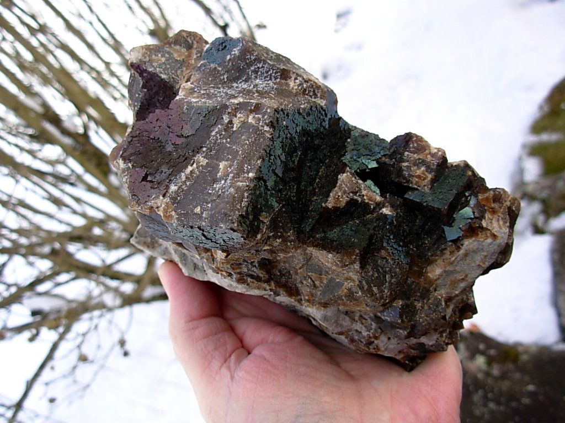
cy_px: 212
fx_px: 620
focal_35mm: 38
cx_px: 282
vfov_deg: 37.7
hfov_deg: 49.0
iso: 50
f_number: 2.9
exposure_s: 1/235
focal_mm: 6.3
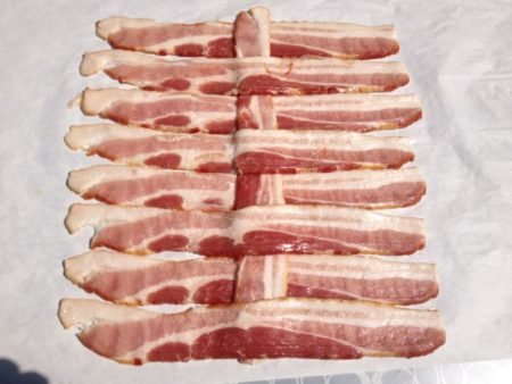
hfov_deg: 52.6
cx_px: 256
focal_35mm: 35
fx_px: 518
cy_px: 192
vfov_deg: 40.7
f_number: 2.4
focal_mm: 4.28
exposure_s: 1/4608
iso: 50
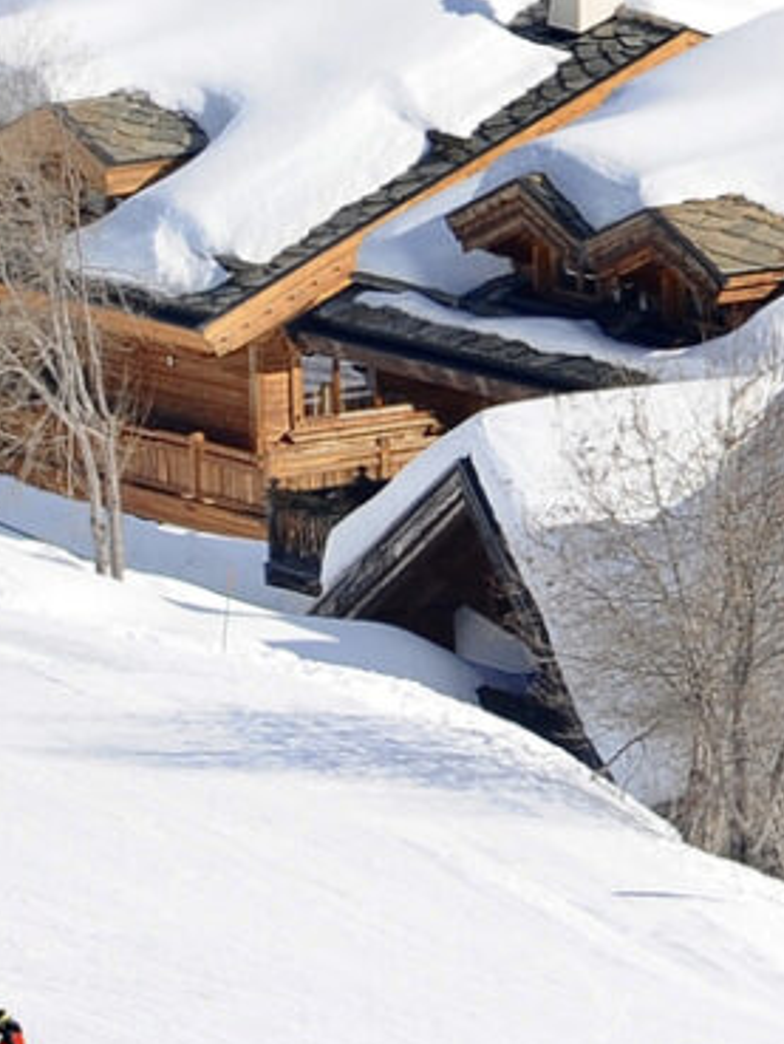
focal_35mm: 1333
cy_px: 160
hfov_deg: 1.1
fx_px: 40231
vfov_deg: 1.5
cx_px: 543
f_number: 8
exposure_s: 1/1250
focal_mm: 250
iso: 400
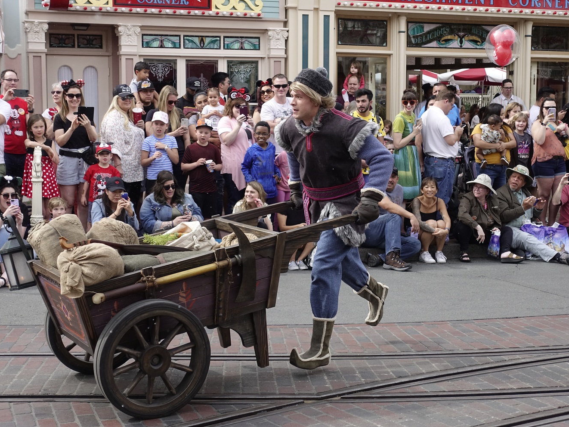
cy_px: 213
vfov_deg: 24.4
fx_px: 986
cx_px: 266
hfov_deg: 32.2
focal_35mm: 60
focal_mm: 20.05
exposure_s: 1/1600
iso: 320
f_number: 2.8
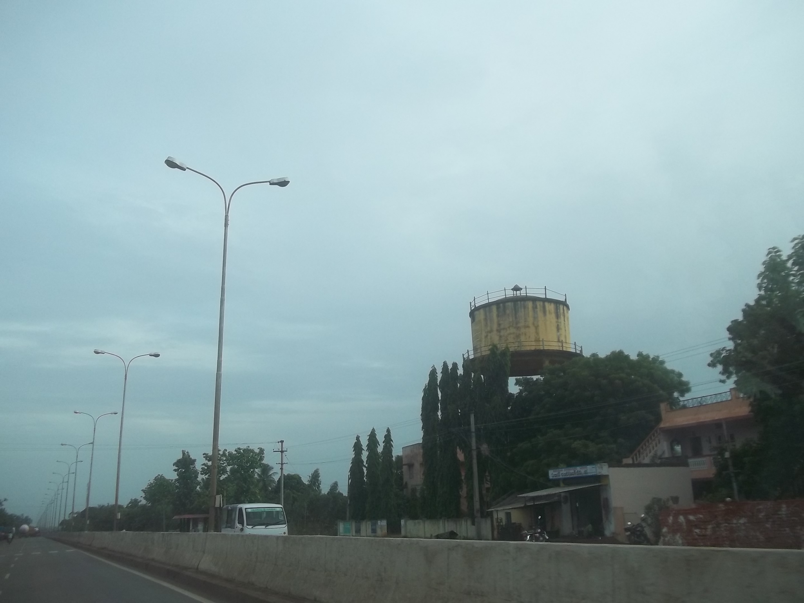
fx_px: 743
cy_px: 302
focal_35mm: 32
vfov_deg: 44.2
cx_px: 402
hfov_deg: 56.8
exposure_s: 1/800
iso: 80
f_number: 2.9
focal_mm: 5.7
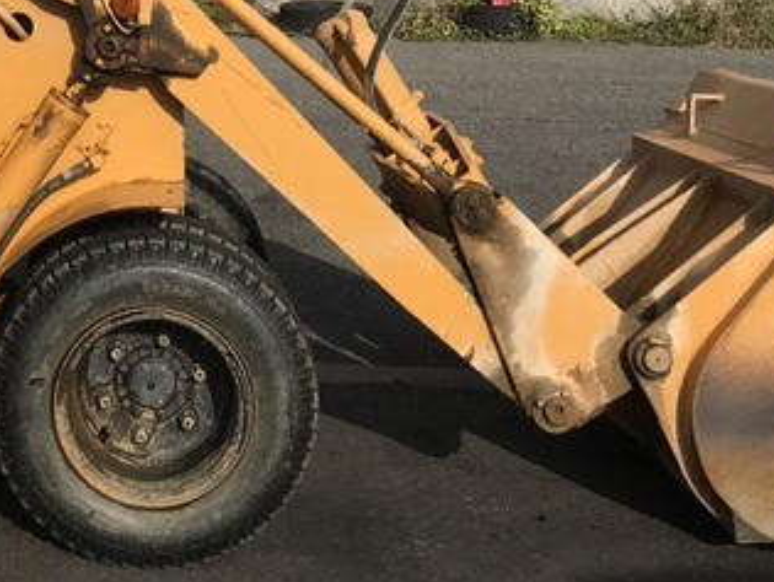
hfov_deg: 26.6
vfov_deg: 19.9
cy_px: -49
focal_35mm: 71
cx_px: 103
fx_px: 1589
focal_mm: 3.99
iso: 20
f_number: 1.8
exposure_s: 1/2660
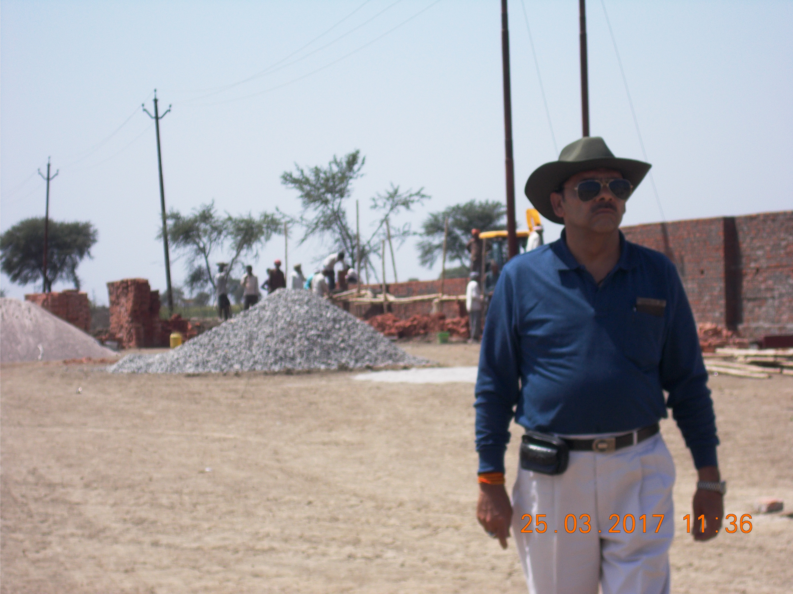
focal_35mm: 99
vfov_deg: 14.9
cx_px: 396
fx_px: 2268
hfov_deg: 19.8
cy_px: 297
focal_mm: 17.6
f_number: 5.5
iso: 80
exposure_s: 1/400
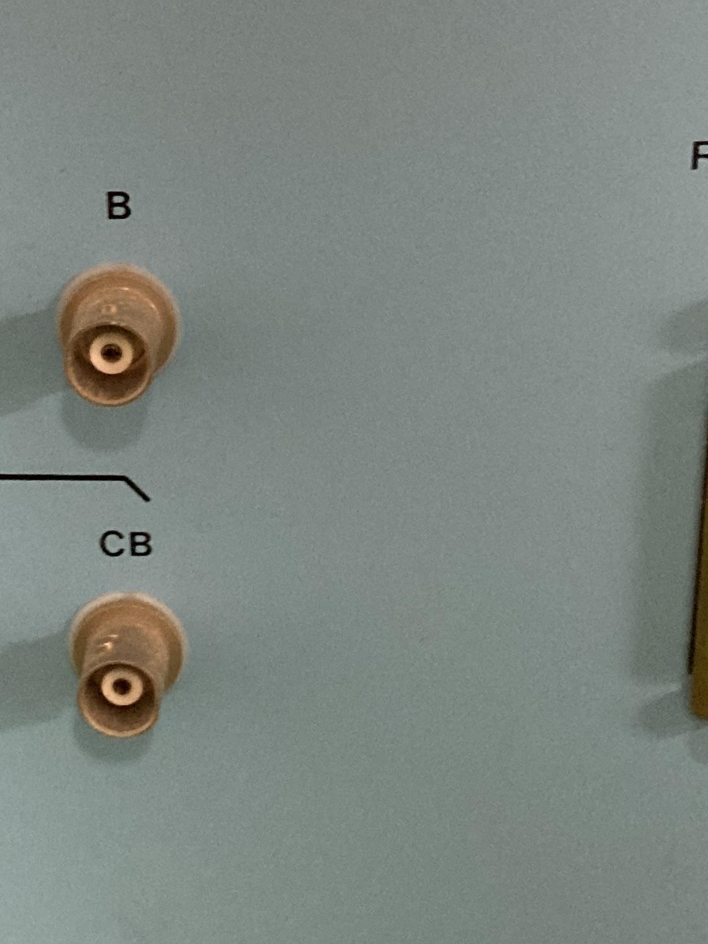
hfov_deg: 18.9
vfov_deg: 25.3
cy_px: 399
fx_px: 2099
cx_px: 89
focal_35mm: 77
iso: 320
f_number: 1.8
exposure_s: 1/58
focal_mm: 3.99
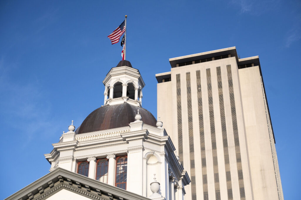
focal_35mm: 60
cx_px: 150
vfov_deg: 22.6
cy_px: 100
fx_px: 501
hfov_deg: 33.4
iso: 400
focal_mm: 60
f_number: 4
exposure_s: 1/5000
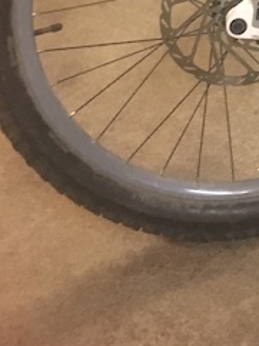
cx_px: 416
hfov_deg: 14.1
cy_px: -210
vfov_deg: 17.8
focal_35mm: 96
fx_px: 959
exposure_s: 1/15
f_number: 2.2
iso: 250
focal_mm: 4.15
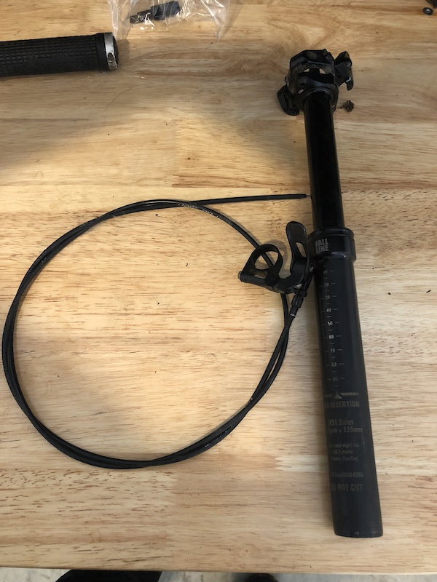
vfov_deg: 63.4
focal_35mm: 28
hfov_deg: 49.7
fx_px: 471
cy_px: 291
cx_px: 218
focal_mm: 3.99
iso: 80
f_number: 1.8
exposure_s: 1/15
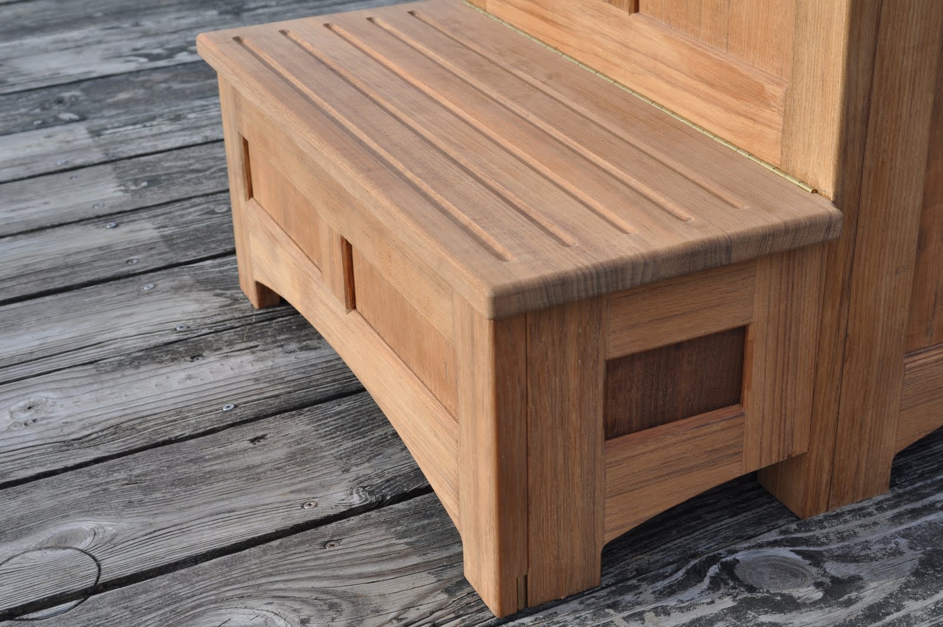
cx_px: 472
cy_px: 314
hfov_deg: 35.1
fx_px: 1491
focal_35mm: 57
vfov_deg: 23.7
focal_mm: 38
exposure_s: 1/320
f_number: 9
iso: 200
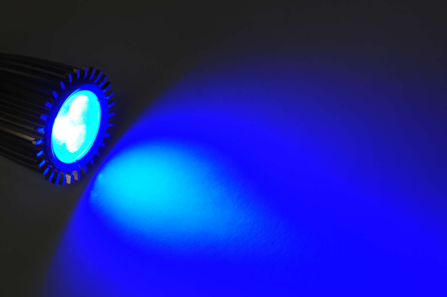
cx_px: 224
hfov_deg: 38.9
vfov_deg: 26.4
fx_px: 633
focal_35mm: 51
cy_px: 148
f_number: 32
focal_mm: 34
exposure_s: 1/4
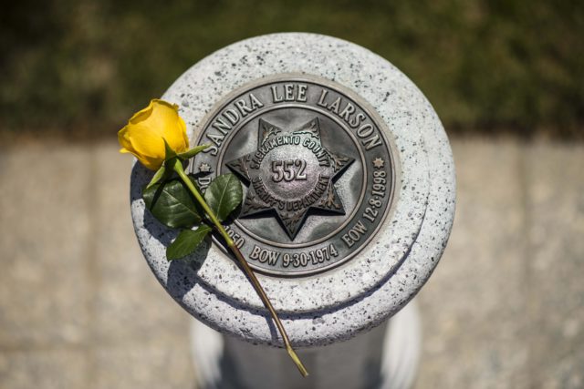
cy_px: 194
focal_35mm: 85
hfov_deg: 23.9
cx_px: 292
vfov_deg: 16.1
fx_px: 1379
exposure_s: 1/8000
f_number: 2
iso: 160
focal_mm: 85
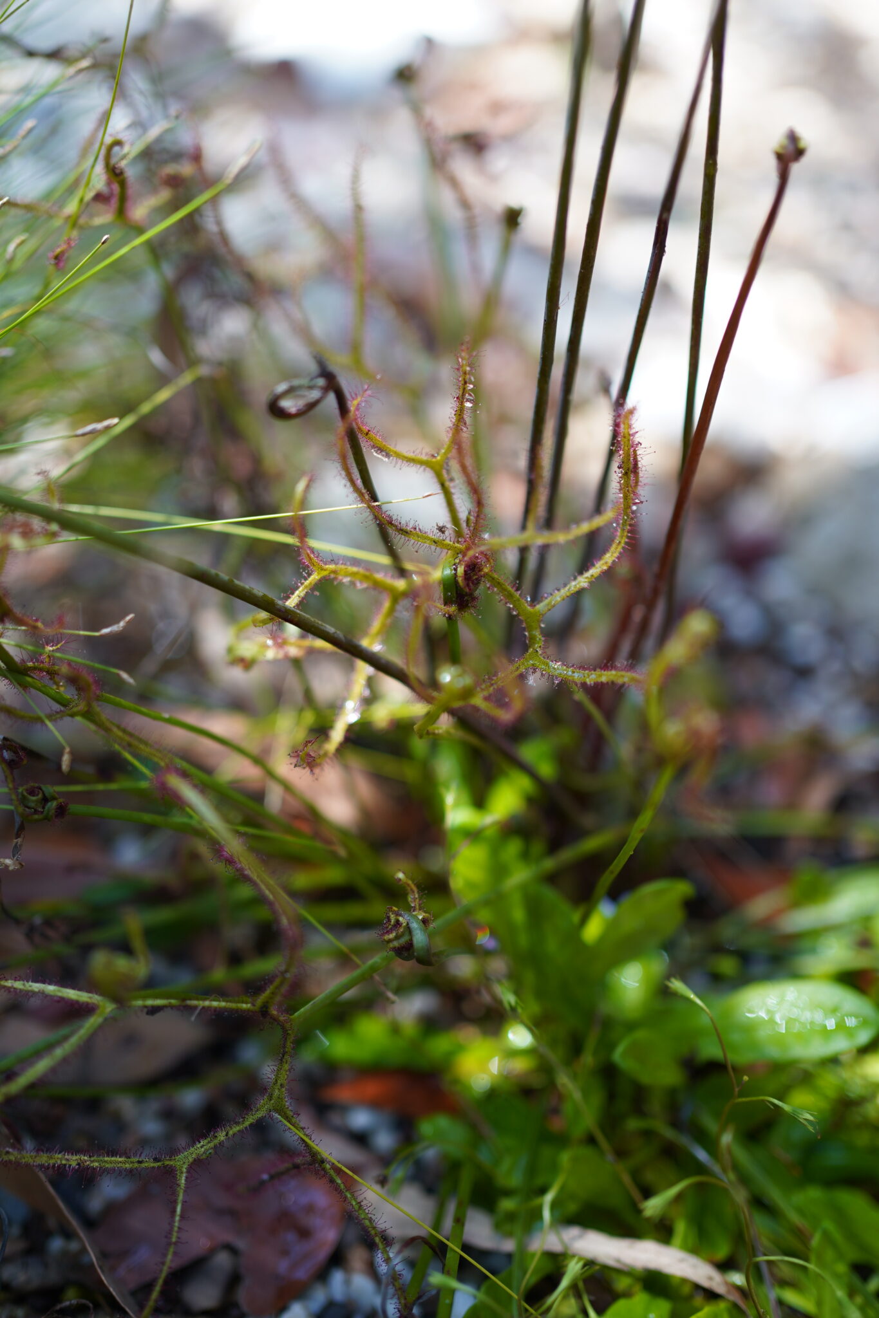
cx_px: 440
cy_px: 659
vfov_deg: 54.4
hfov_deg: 37.8
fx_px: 1282
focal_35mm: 35
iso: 100
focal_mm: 35
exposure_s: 1/80
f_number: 2.2
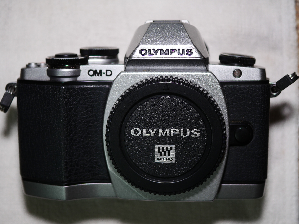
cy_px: 112
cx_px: 150
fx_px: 518
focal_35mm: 60
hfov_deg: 32.2
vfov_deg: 24.4
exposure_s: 1/60
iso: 250
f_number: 2.8
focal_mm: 30
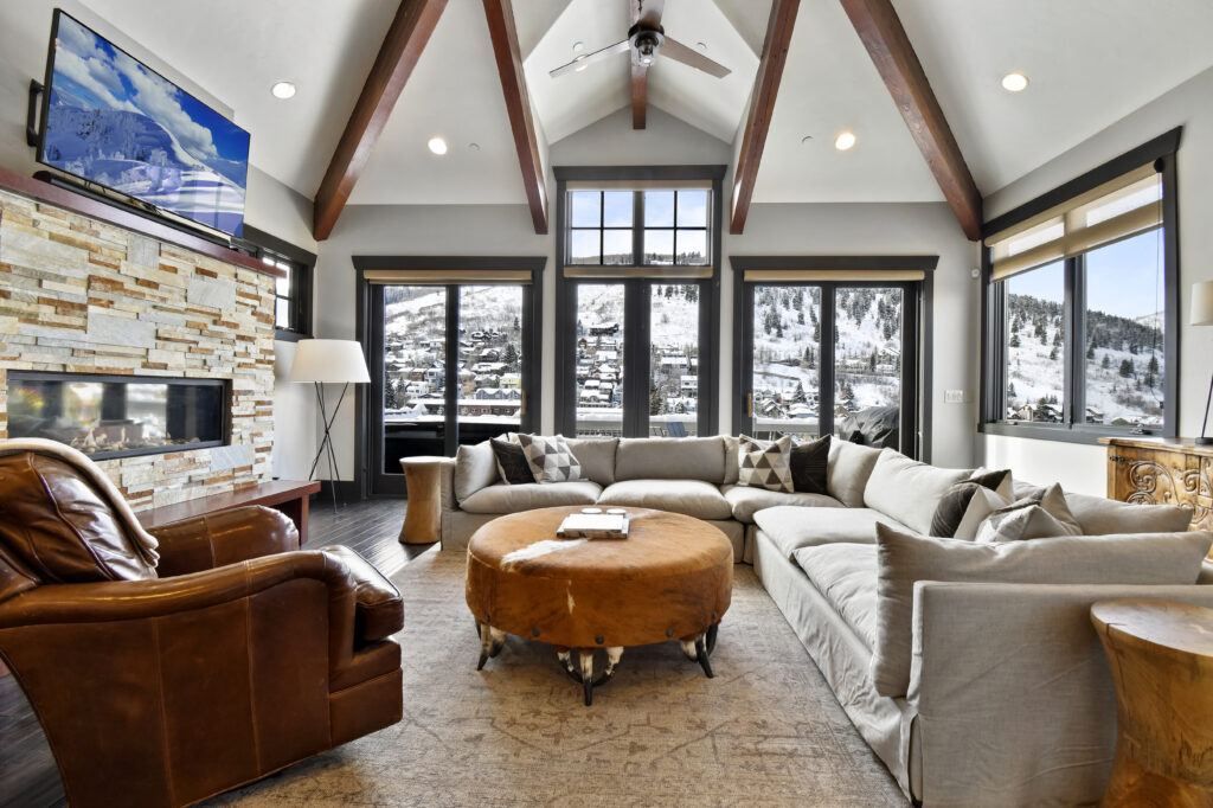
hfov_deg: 100.4
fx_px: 505
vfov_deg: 77.3
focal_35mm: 15
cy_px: 404
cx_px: 606
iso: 320
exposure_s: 1/10
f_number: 9
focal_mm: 10
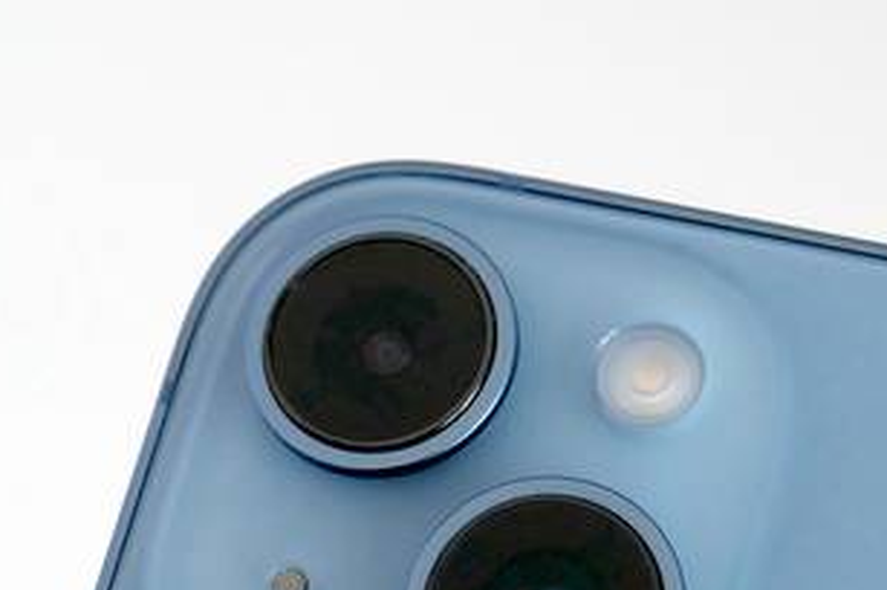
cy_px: 615
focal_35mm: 137
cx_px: 436
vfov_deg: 9.9
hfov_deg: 15.0
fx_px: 3372
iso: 200
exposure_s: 1/80
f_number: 4
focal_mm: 15.4
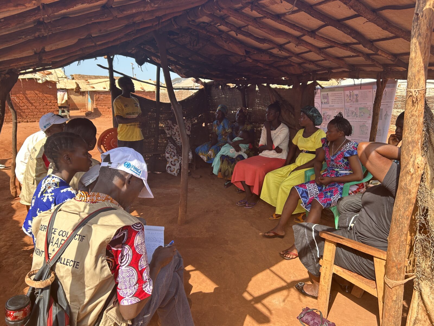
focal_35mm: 26
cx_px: 217
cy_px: 163
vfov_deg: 53.1
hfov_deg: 67.3
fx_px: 326
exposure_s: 1/604
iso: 50
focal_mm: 5.7
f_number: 1.5
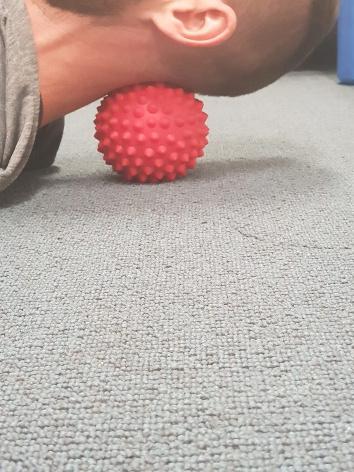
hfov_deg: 28.0
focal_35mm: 52
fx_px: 709
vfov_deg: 36.8
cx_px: 177
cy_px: 236
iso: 500
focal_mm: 6
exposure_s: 1/17
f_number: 2.4
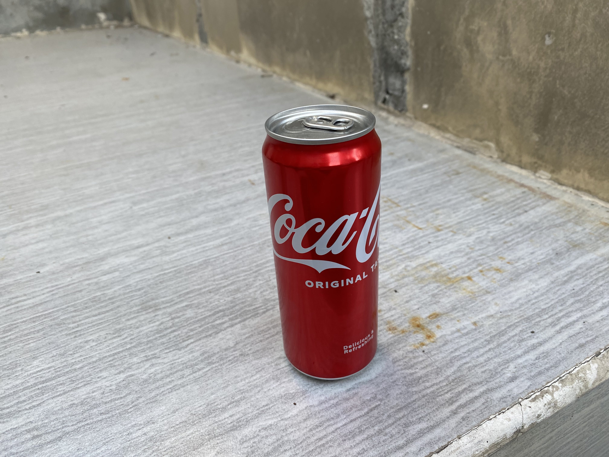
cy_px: 228
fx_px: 457
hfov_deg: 67.3
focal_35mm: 26
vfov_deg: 53.1
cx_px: 304
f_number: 1.8
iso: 32
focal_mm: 4.25
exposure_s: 1/122
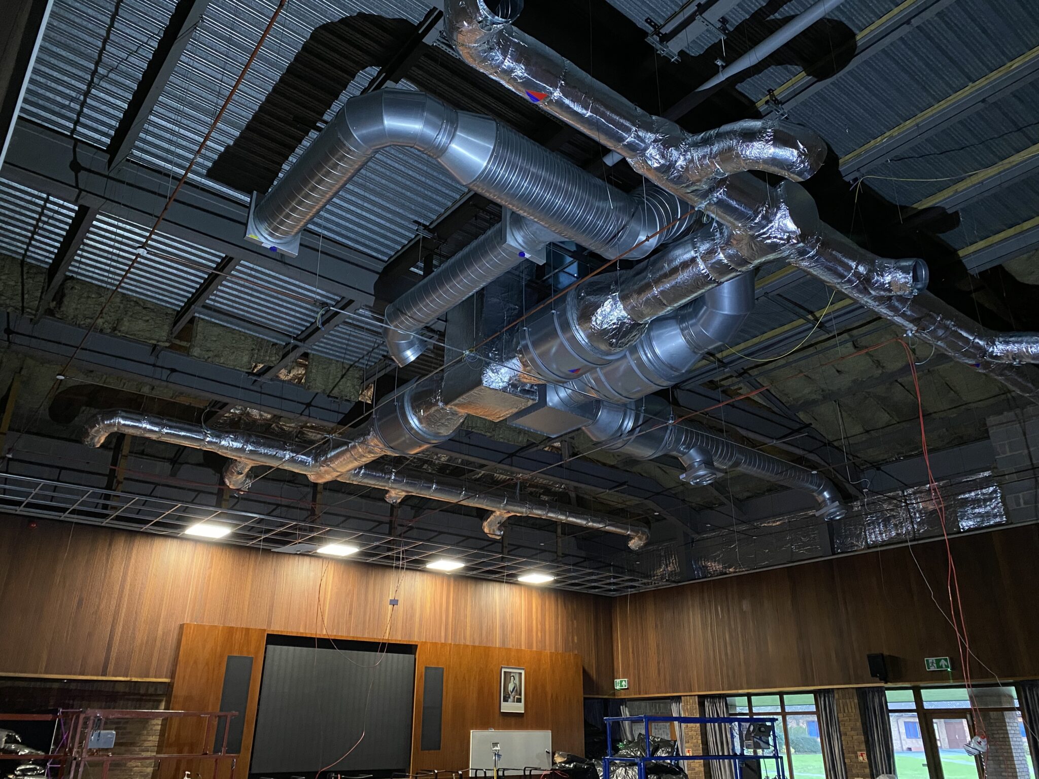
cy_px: 390
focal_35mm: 26
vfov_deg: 53.1
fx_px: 780
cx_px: 520
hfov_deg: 67.3
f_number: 1.8
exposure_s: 1/25
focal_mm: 4.25
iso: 640
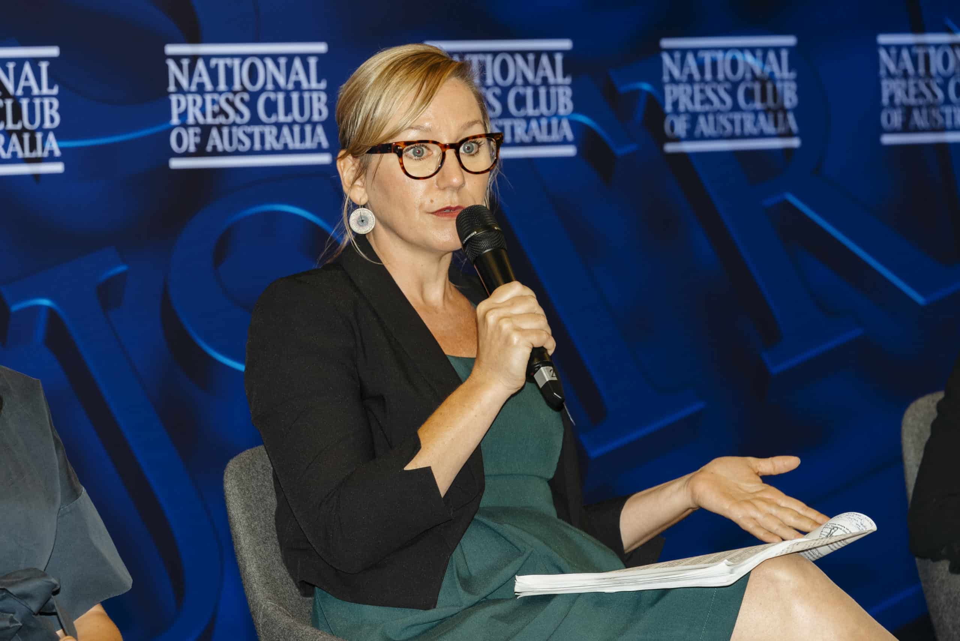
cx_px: 480
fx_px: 5096
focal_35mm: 191
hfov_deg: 10.8
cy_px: 320
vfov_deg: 7.2
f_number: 7.1
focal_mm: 191
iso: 800
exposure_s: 1/60
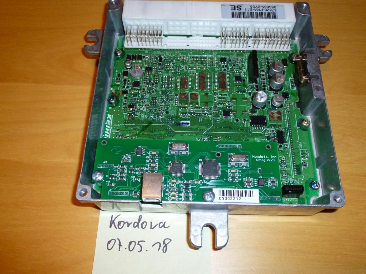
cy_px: 137
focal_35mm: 29
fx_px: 307
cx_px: 183
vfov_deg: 48.2
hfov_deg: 61.7
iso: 400
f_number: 3.3
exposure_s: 1/60
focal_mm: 5.2
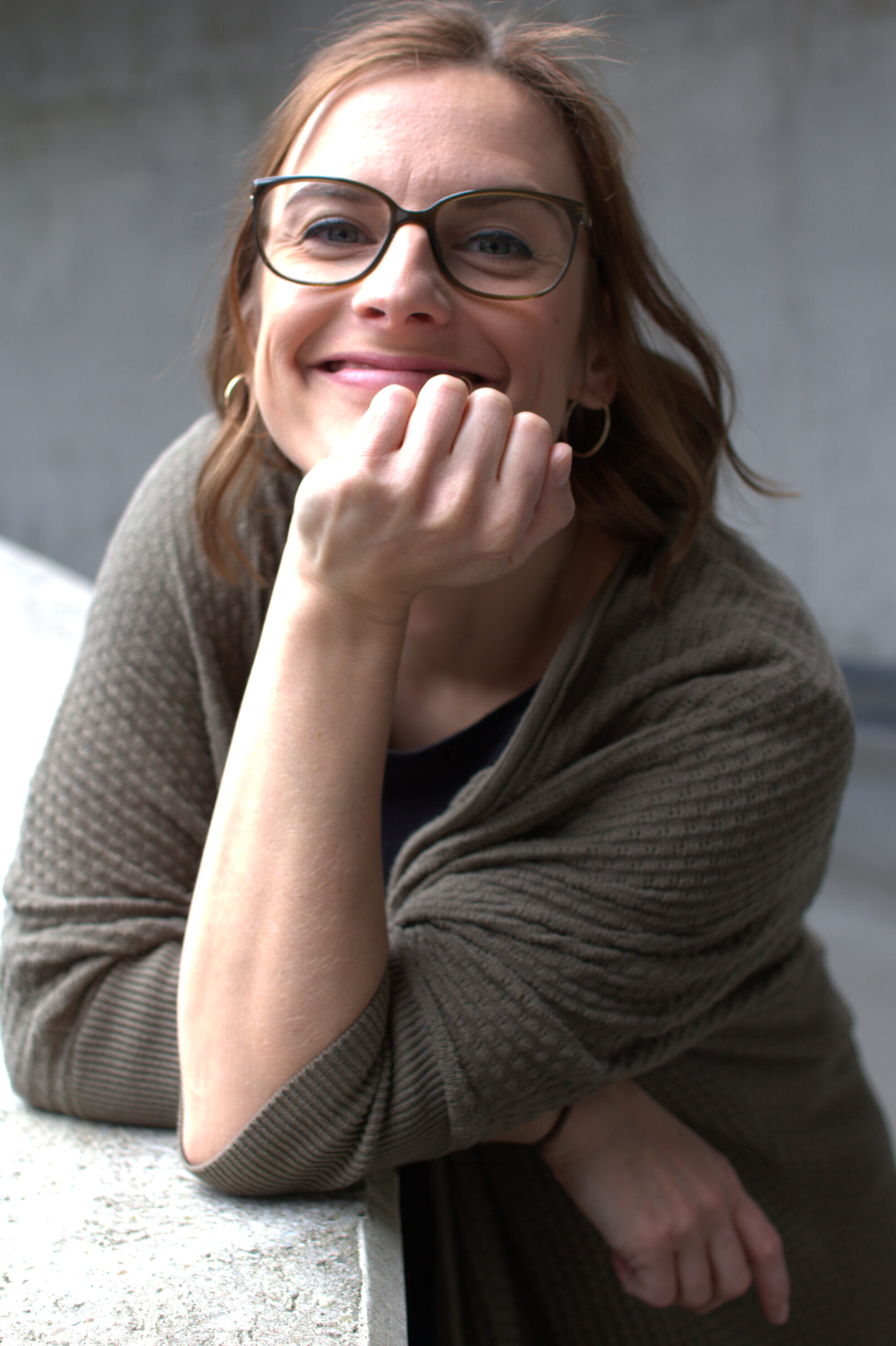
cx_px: 439
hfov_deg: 27.0
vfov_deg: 39.6
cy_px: 638
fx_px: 1867
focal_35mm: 50
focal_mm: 30
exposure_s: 1/200
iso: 200
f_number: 3.2
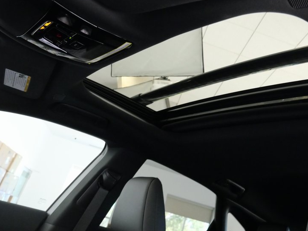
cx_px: 201
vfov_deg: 41.7
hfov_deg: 53.1
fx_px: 302
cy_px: 103
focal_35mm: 34
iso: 3200
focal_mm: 12
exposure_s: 1/50
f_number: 3.5
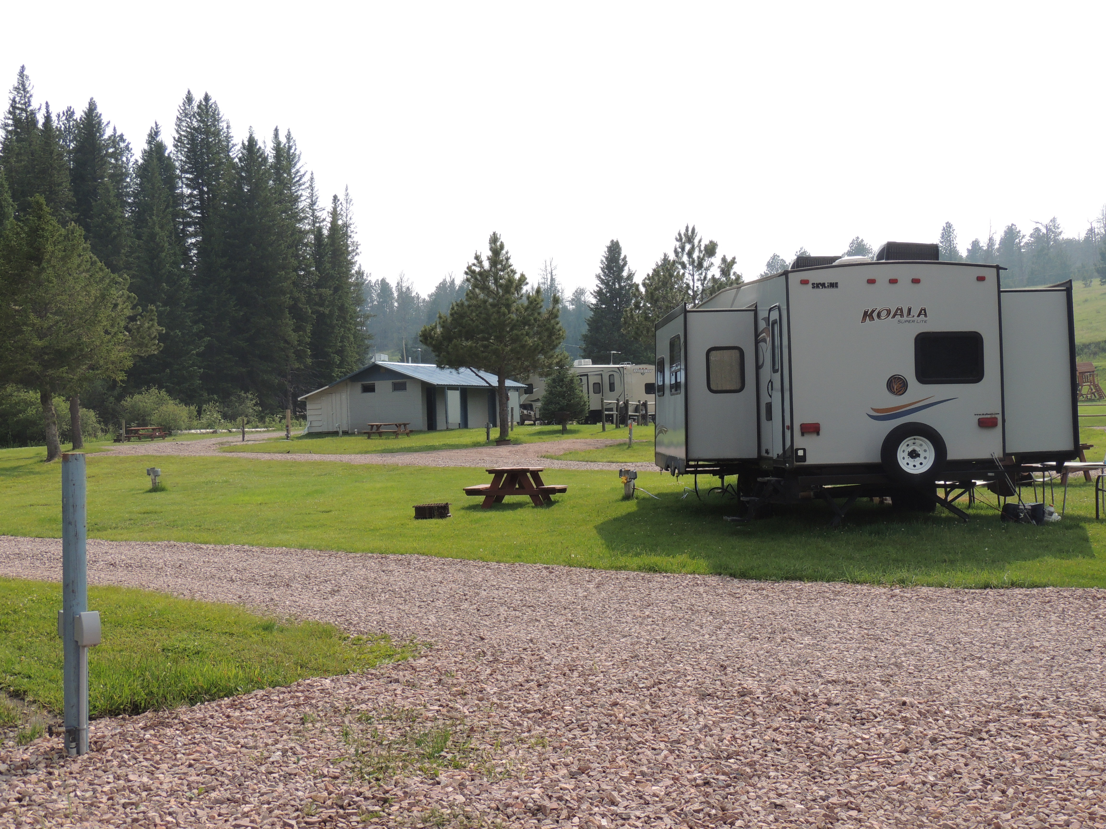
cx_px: 553
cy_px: 414
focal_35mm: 43
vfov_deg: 33.6
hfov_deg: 43.9
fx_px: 1374
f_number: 3.4
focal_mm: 7.6
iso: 100
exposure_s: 1/1000
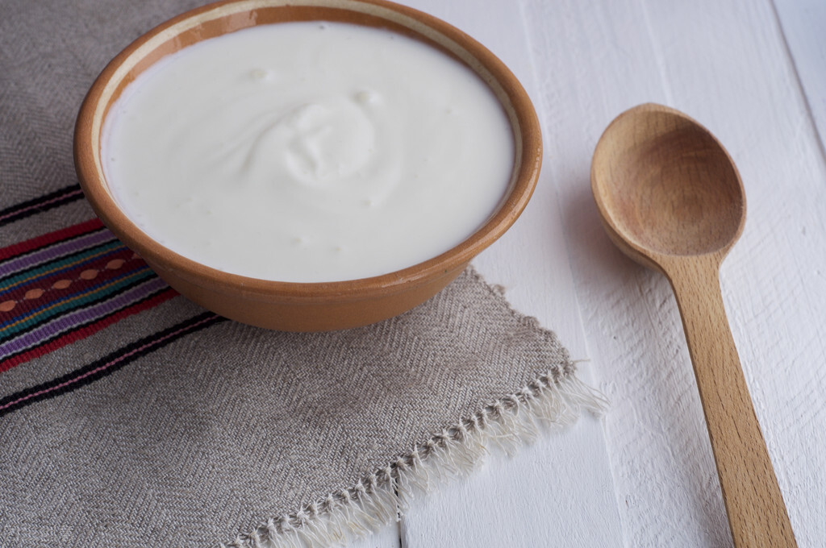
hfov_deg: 27.0
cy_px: 274
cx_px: 413
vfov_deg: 18.1
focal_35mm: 75
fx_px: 1719
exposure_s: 1/80
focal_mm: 50
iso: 320
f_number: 7.1
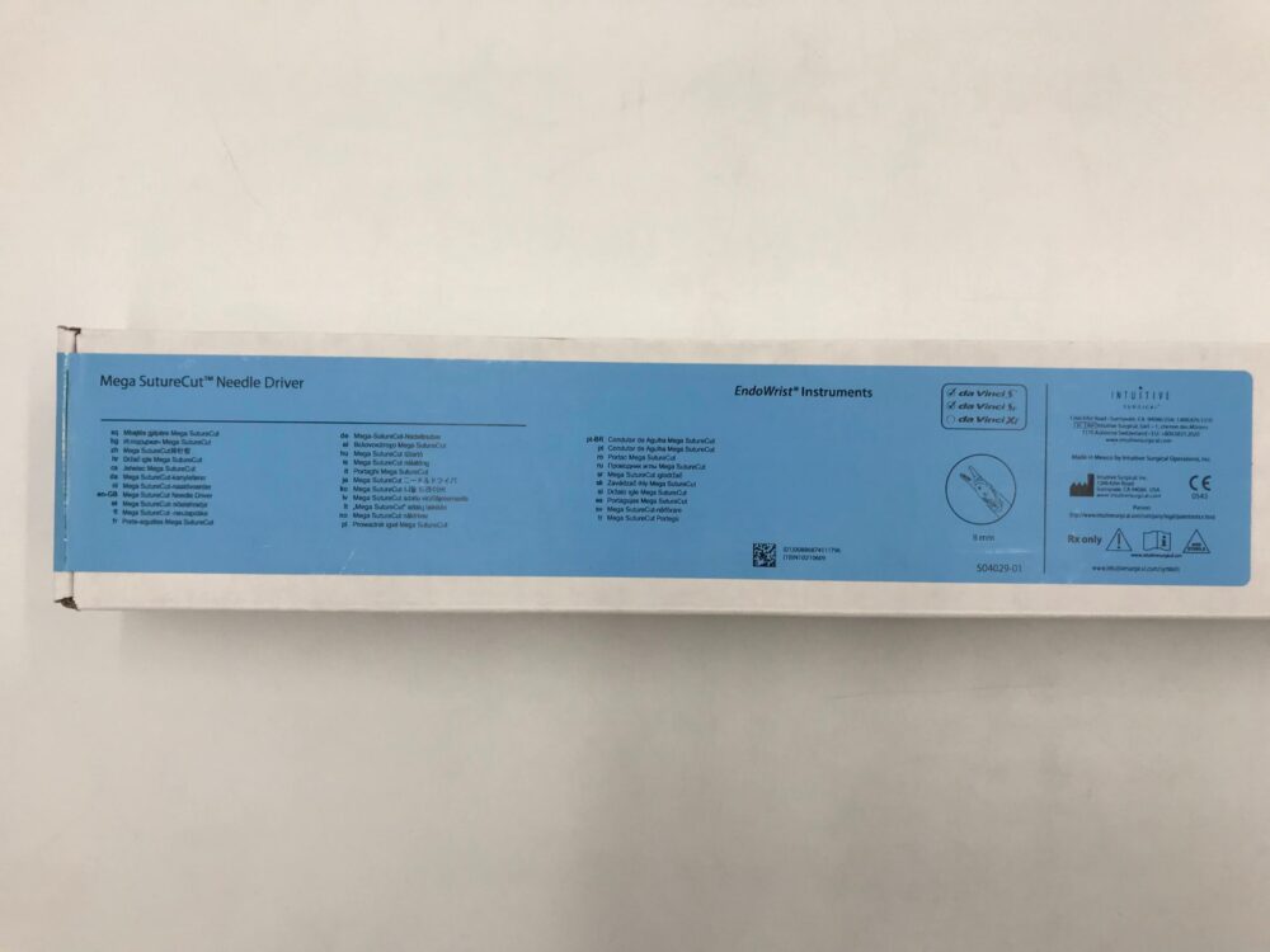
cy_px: 476
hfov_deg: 63.4
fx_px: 1027
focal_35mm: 28
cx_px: 635
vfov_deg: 49.7
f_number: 1.8
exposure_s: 1/60
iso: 32
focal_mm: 3.99
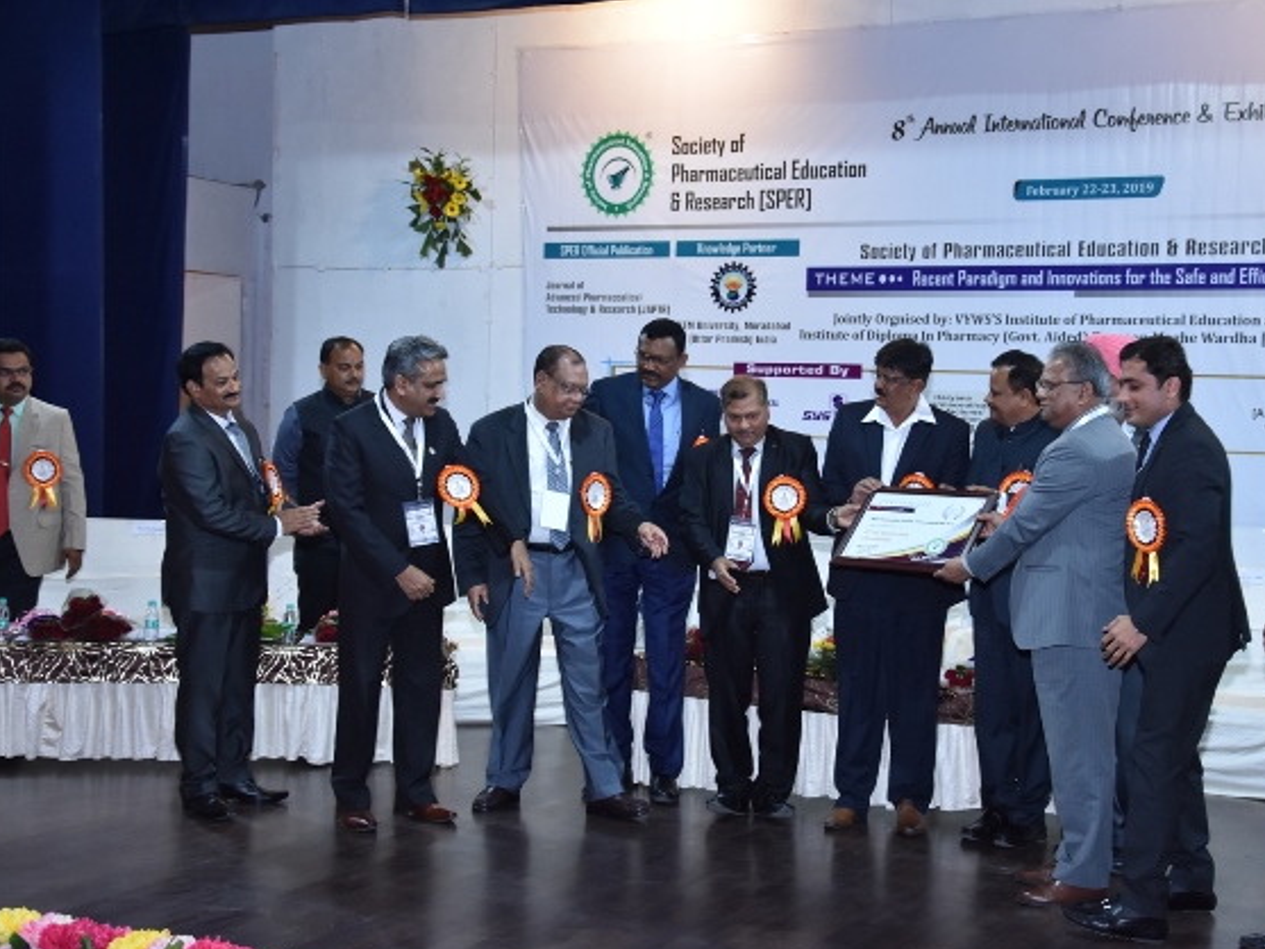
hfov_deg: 36.1
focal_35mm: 53
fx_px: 1937
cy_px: 482
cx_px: 718
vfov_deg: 27.5
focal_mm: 32
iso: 1000
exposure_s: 1/125
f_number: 4.5
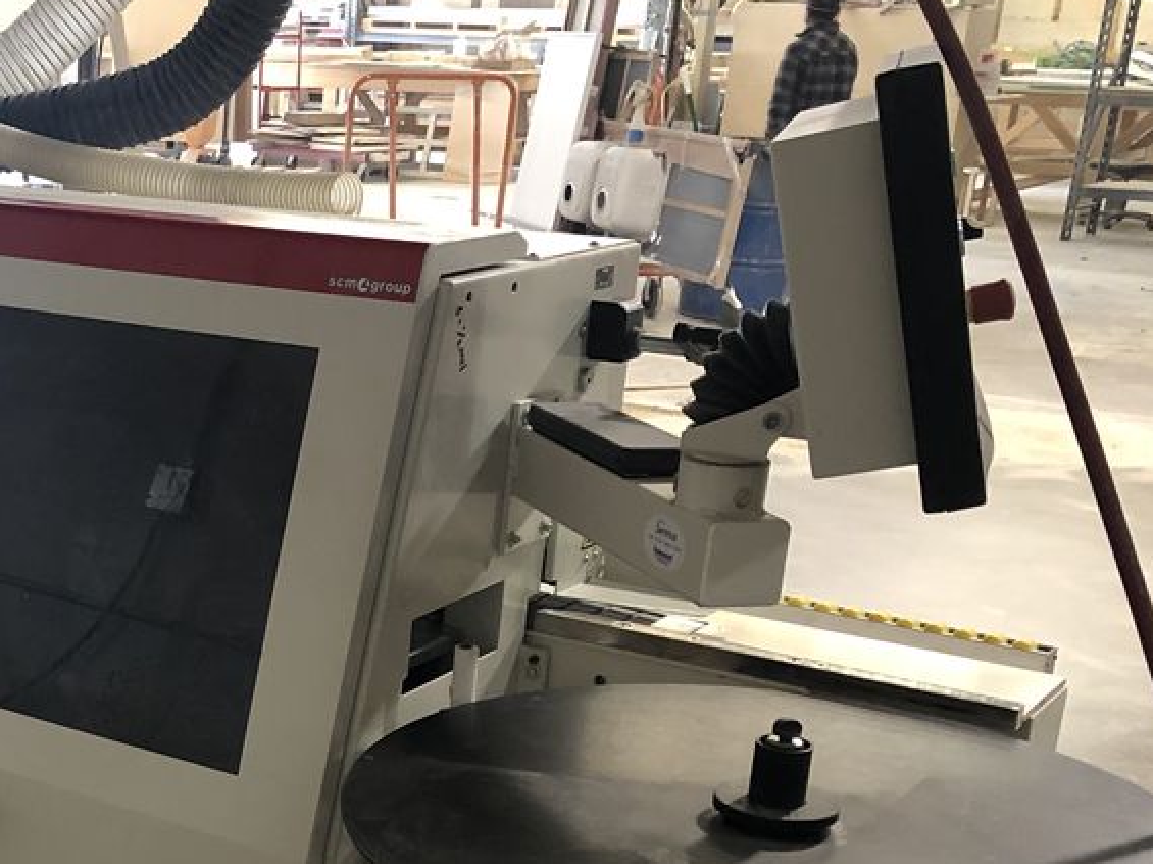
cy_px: 796
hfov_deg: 30.6
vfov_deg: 23.7
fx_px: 1997
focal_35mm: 60
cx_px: 90
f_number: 1.8
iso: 80
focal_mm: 4
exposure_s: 1/15
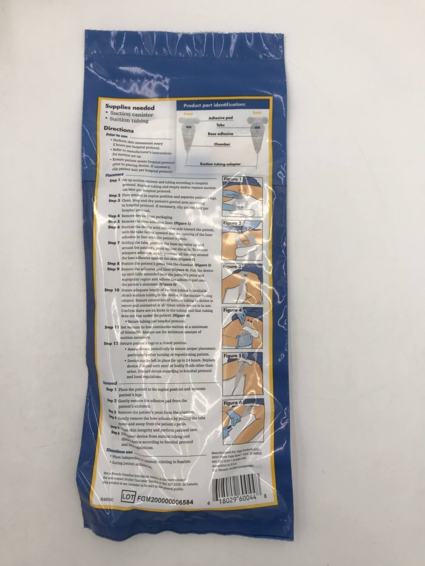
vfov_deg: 63.4
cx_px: 212
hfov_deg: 49.8
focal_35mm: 28
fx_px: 458
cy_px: 283
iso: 32
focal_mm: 3.99
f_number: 1.8
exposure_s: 1/120
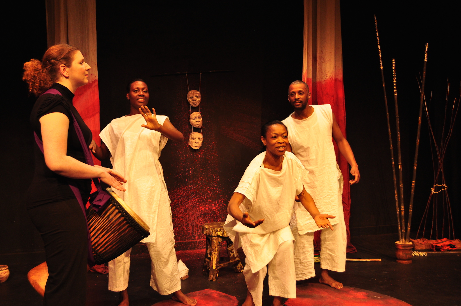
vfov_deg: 34.1
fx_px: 499
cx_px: 230
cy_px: 153
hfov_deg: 49.6
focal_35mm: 39
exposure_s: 1/60
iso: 720
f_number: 4.2
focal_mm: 26
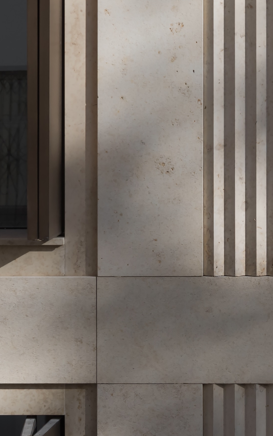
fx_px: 1215
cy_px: -92
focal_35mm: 102
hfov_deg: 12.6
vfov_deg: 19.2
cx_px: 299
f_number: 8
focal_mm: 24
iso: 200
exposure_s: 1/800
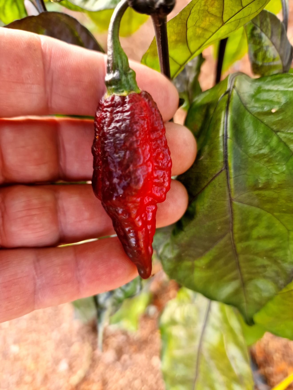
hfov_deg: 58.9
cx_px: 146
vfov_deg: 73.9
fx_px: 260
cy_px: 195
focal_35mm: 23
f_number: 1.8
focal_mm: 6.4
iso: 100
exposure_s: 1/50
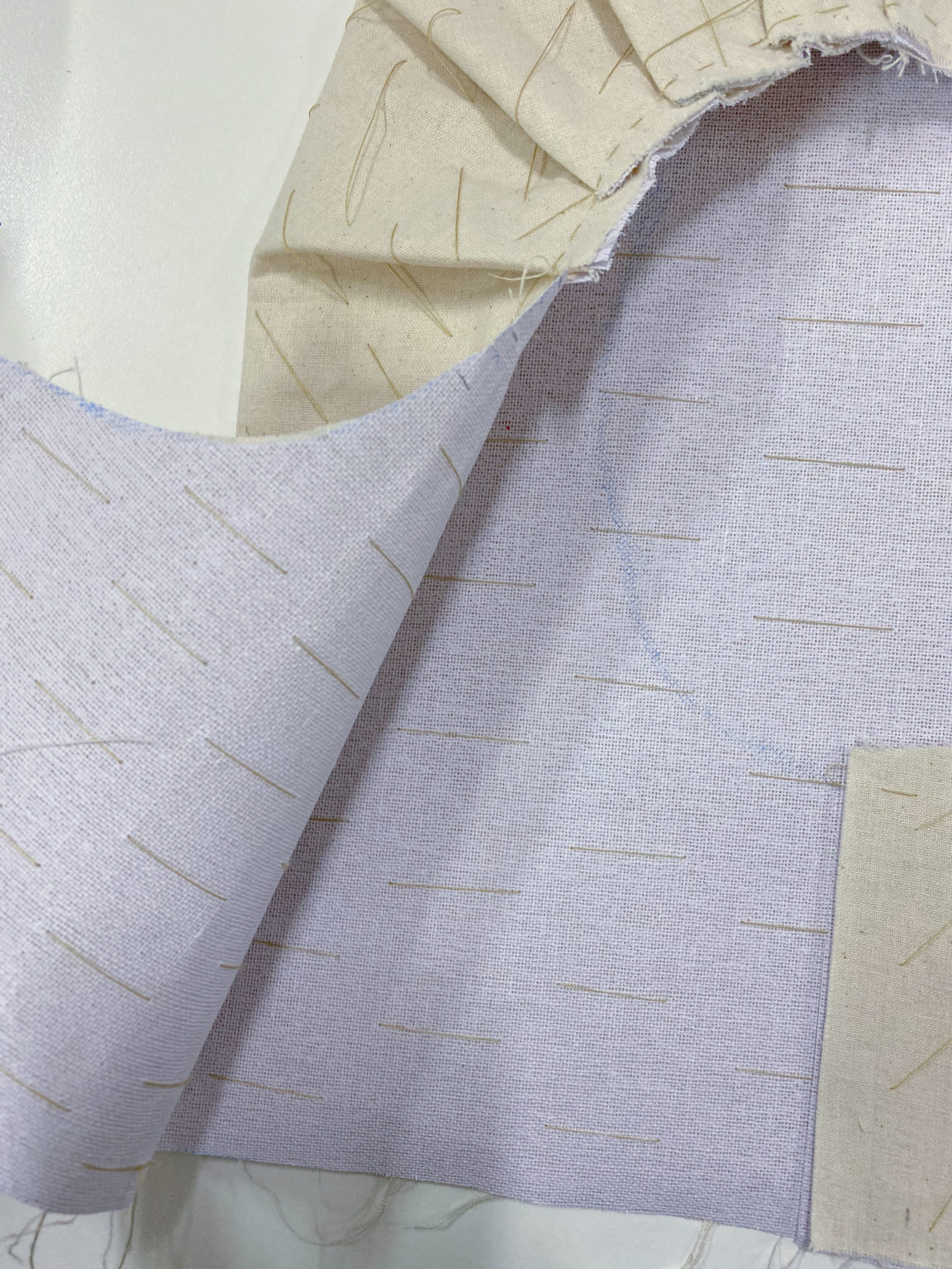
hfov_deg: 53.1
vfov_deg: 67.3
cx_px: 476
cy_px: 634
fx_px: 953
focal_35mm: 26
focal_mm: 4.25
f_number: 1.8
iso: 125
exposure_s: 1/100
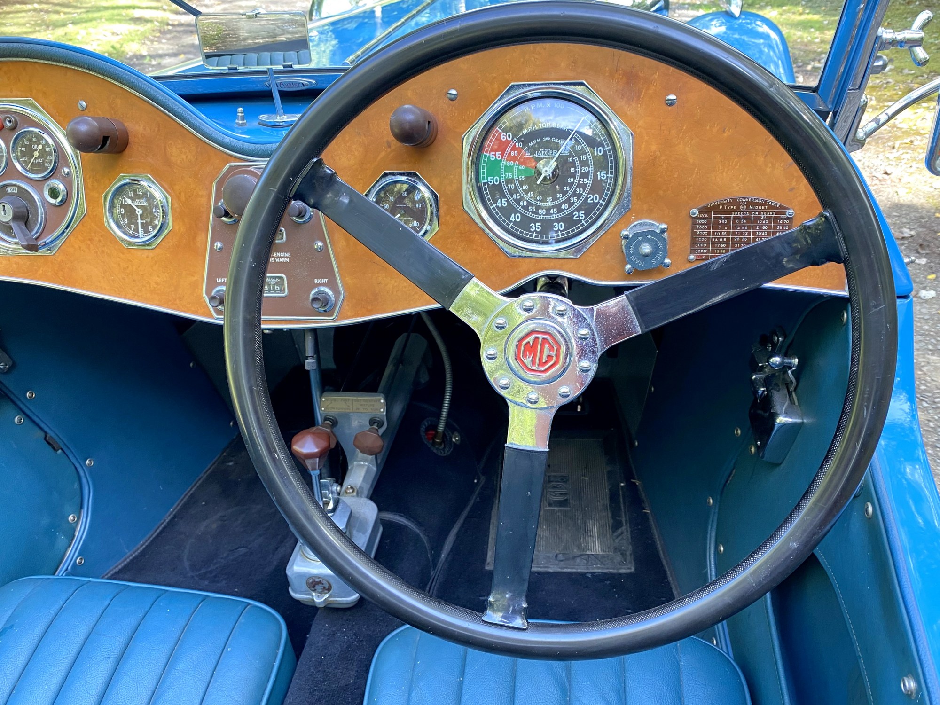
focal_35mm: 26
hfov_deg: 67.3
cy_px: 352
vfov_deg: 53.1
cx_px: 470
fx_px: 706
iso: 125
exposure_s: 1/95
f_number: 1.8
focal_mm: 4.25
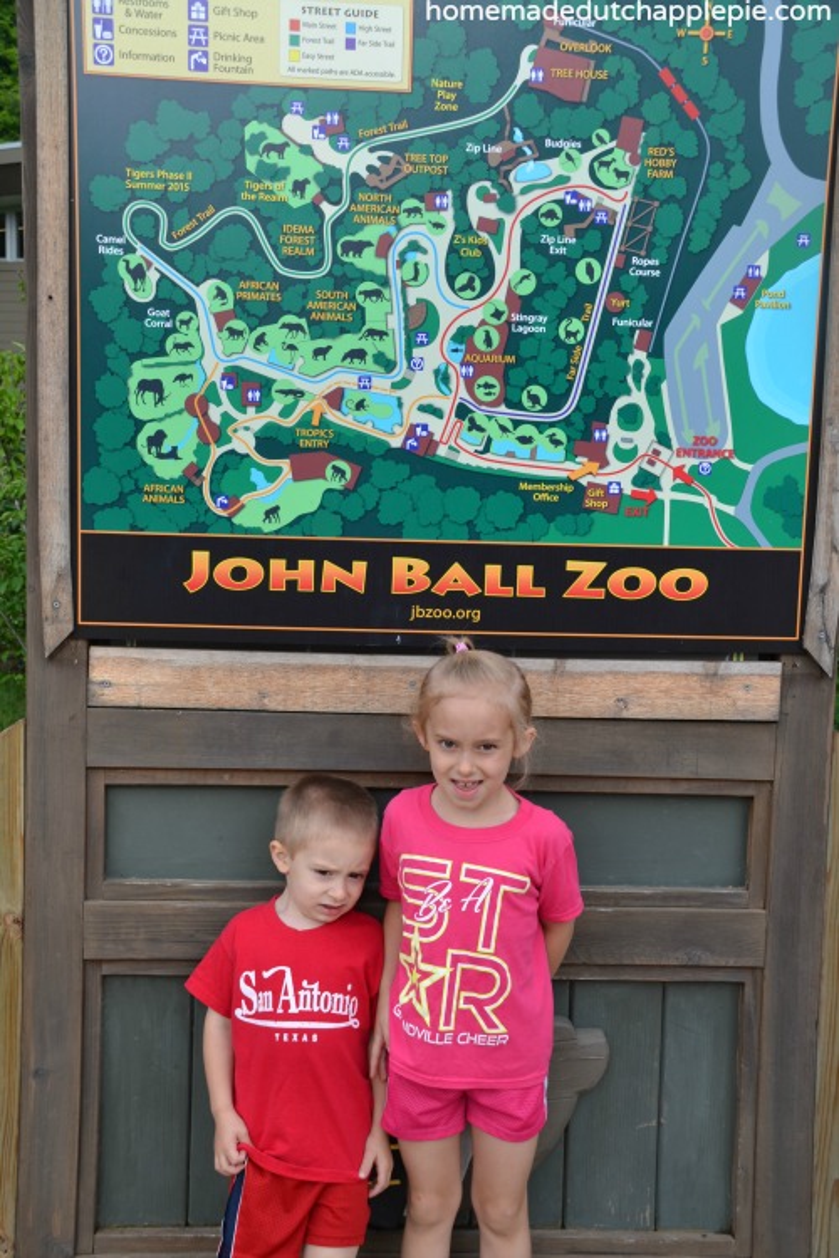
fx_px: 1625
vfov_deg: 42.3
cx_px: 420
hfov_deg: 28.9
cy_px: 629
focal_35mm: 46
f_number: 5.6
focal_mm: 31
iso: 110
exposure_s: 1/125
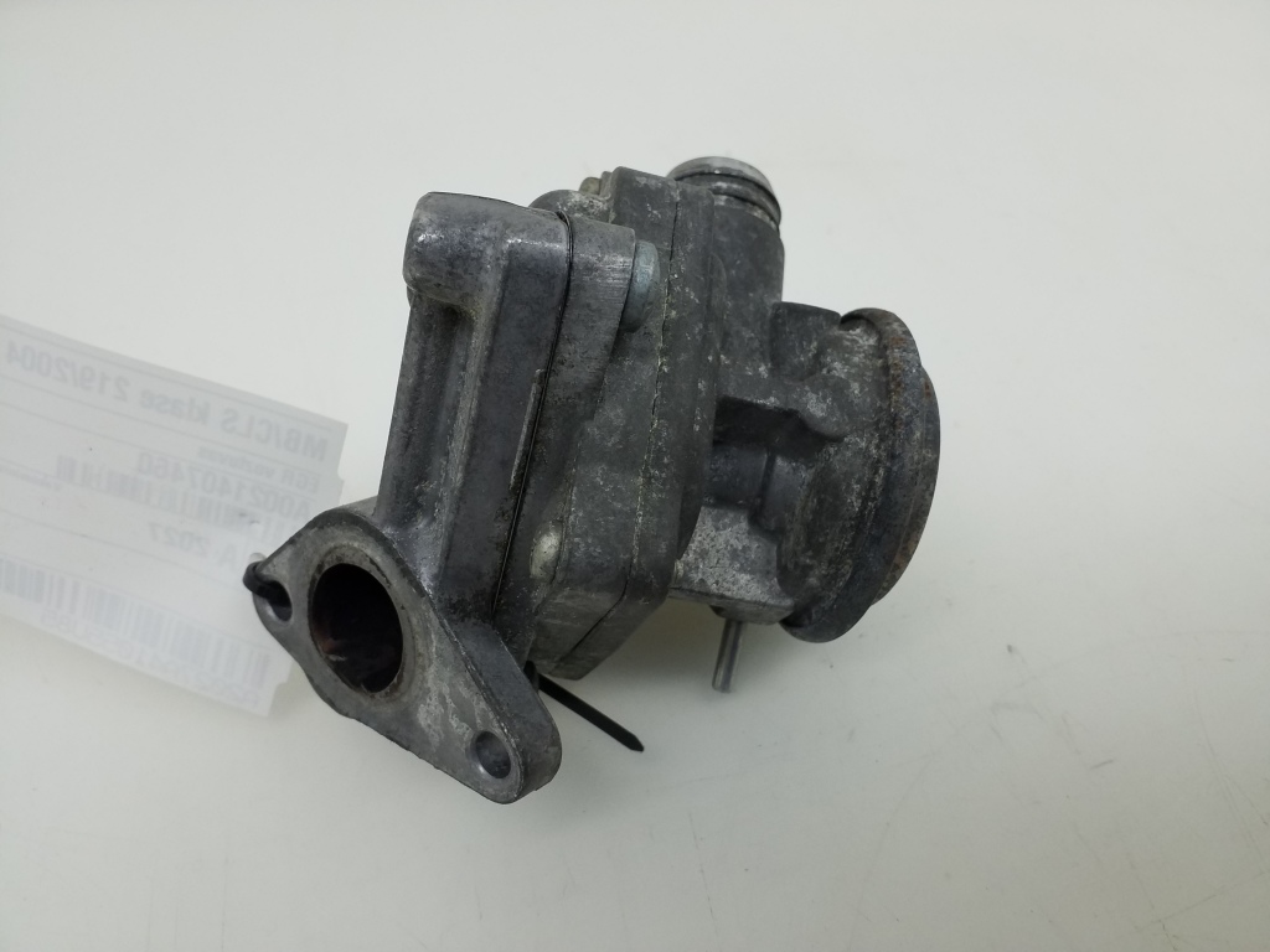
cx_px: 635
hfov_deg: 65.3
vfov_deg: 51.4
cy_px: 476
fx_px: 991
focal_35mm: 27
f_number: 1.9
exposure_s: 1/50
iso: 125
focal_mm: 3.6
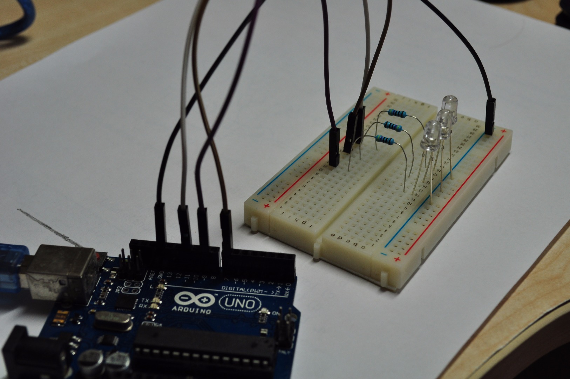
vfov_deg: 25.0
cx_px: 285
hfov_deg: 36.9
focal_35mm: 54
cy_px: 190
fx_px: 854
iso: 400
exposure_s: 1/100
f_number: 9
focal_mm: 36
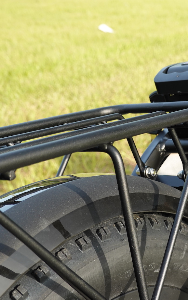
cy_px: 150
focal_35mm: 71
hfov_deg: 18.0
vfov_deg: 29.0
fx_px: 582
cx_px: 176
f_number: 4
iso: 200
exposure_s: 1/50
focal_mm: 17.19
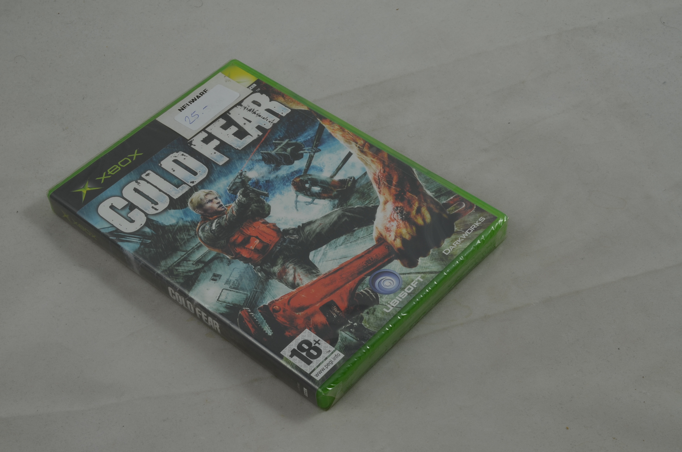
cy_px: 226
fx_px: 1134
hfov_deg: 33.5
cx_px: 341
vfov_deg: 22.5
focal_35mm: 60
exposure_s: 1/3
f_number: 20
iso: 100
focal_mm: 40
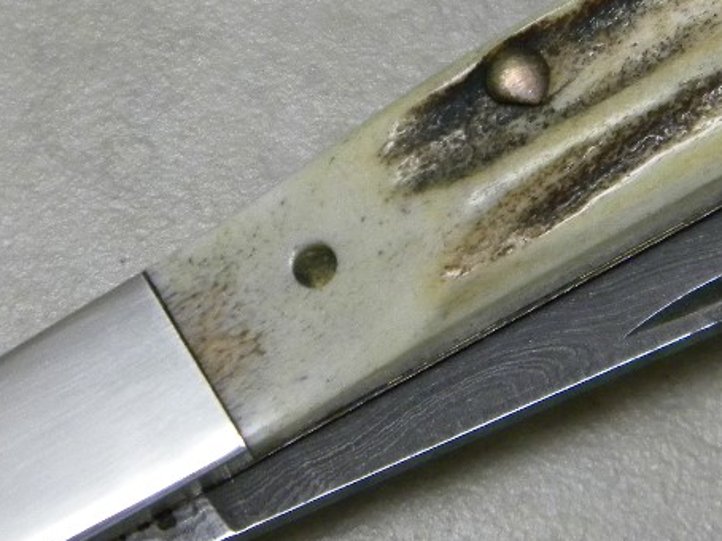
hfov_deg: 10.8
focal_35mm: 183
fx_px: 3815
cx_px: 545
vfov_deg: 8.1
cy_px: 229
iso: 400
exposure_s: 1/45.2
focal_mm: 15.1
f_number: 4.5
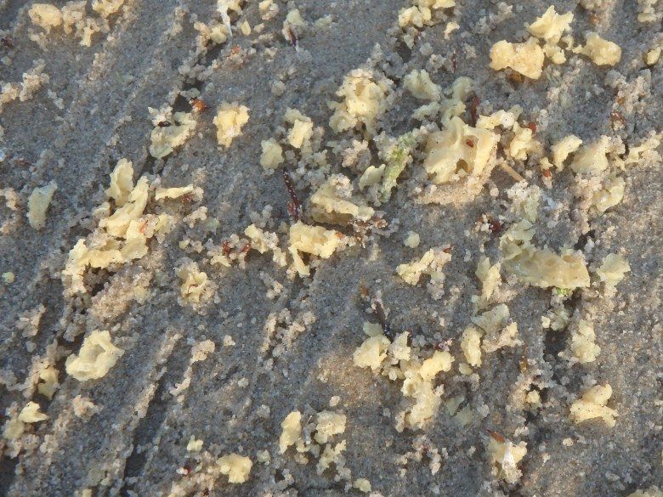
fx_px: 1015
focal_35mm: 53
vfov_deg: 27.5
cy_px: 248
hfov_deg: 36.2
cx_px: 332
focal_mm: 9.4
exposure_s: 1/80
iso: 160
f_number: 5.2
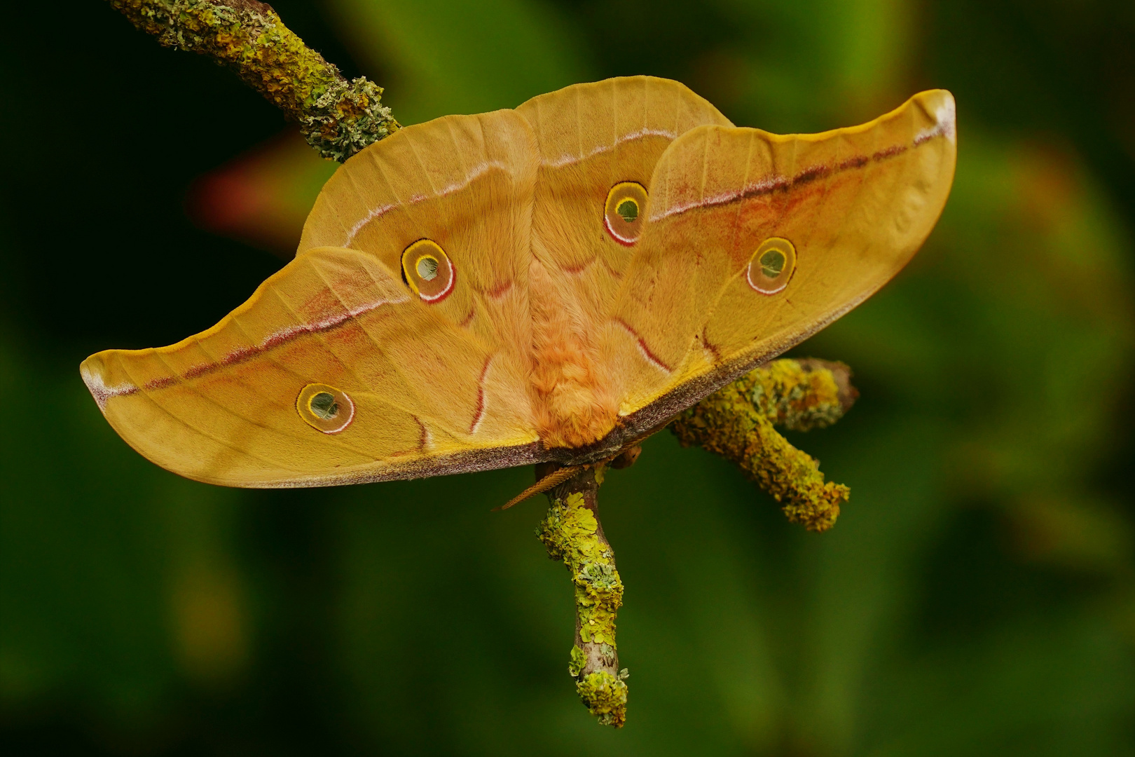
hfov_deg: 13.0
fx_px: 4965
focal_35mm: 158
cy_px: 378
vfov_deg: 8.7
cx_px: 568
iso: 400
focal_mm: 105
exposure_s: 1/200
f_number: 4.5
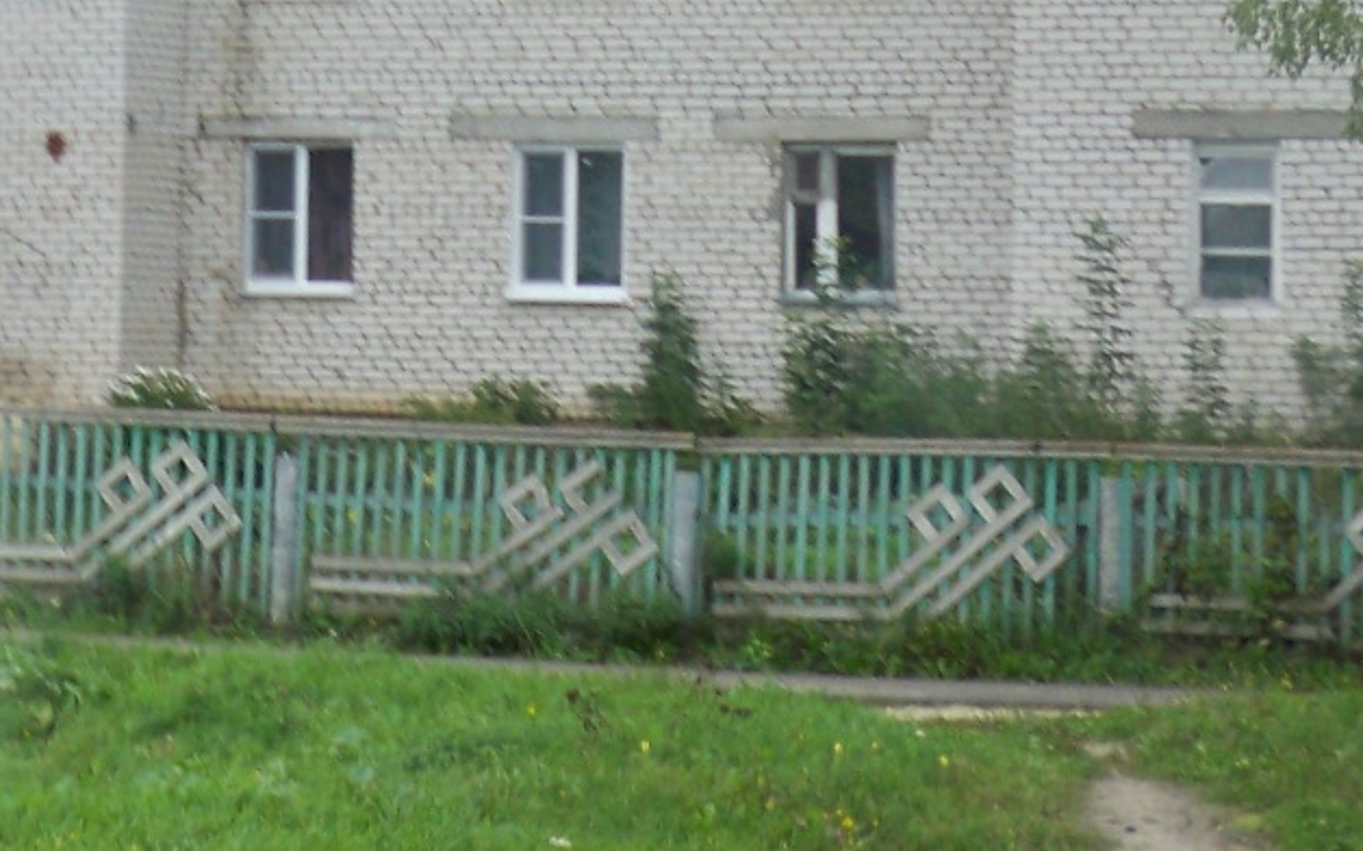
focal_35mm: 121
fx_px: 4493
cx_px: 191
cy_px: -189
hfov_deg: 17.1
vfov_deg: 10.6
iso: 64
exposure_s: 1/125
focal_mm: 6.3
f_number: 3.1
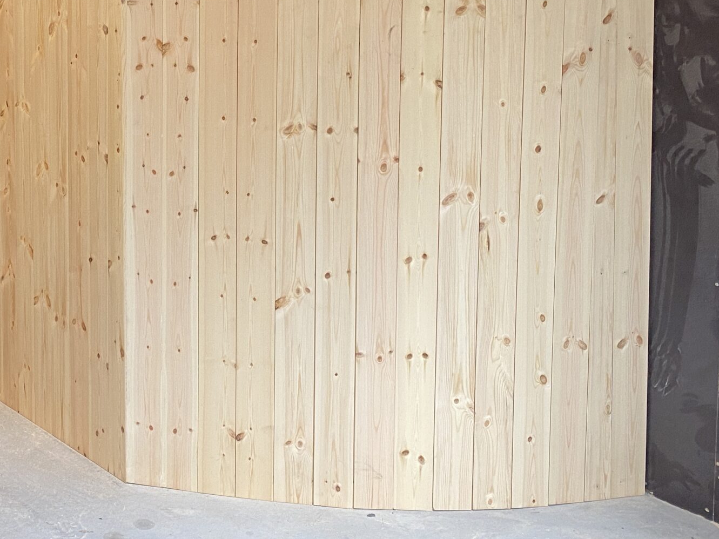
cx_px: 78
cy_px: 79
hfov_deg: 36.0
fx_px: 1038
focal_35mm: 50
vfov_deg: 28.2
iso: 100
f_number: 1.8
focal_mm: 4.25
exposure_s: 1/50
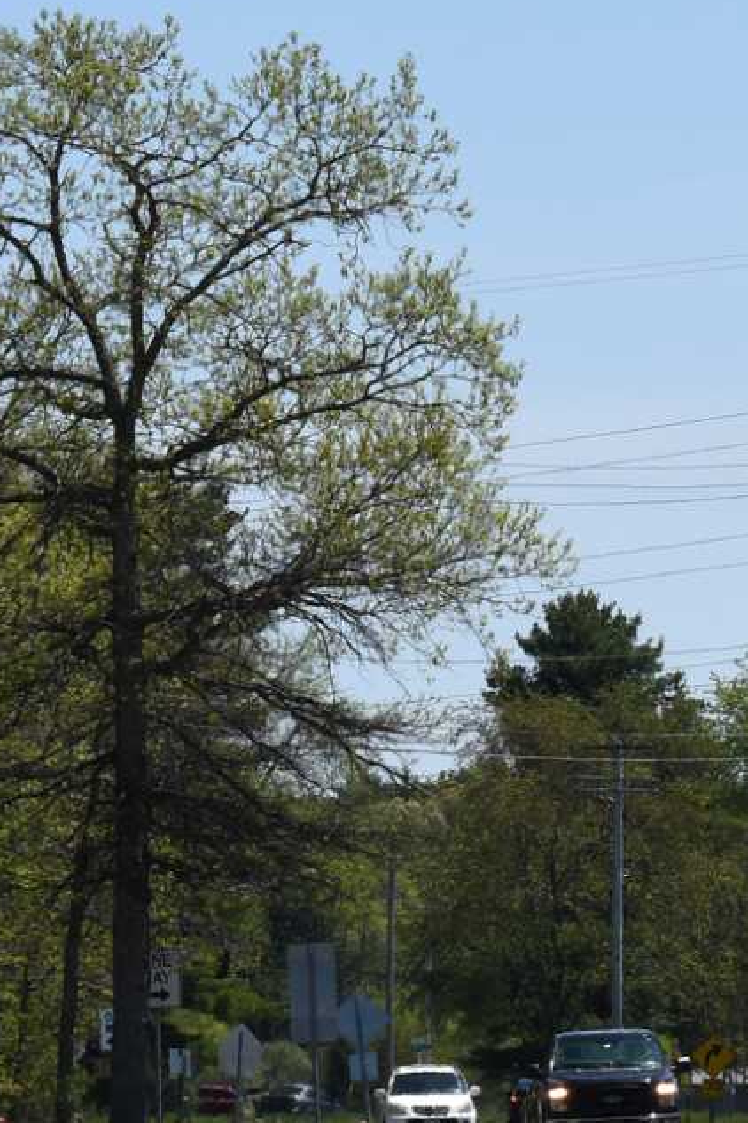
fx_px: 15882
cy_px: 560
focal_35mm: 510
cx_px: 1702
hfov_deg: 2.7
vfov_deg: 4.0
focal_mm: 105
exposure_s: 1/1600
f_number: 8
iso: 400
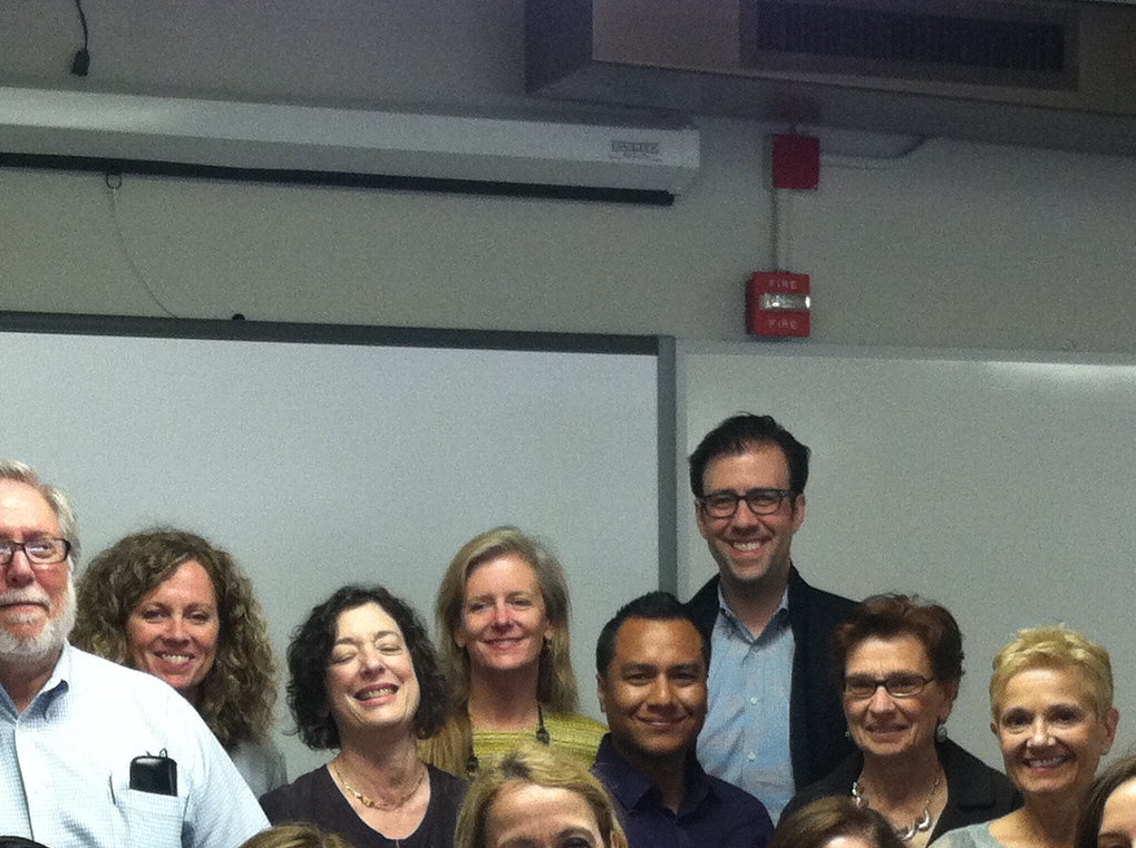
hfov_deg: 22.0
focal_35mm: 89
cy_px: 997
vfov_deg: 16.0
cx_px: 543
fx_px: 2916
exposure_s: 1/17
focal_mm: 3.85
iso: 160
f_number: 2.8
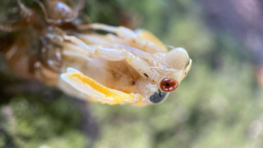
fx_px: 202
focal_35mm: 29
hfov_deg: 66.1
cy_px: 83
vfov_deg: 40.1
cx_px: 129
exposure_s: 1/122
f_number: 1.8
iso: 80
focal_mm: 4.25
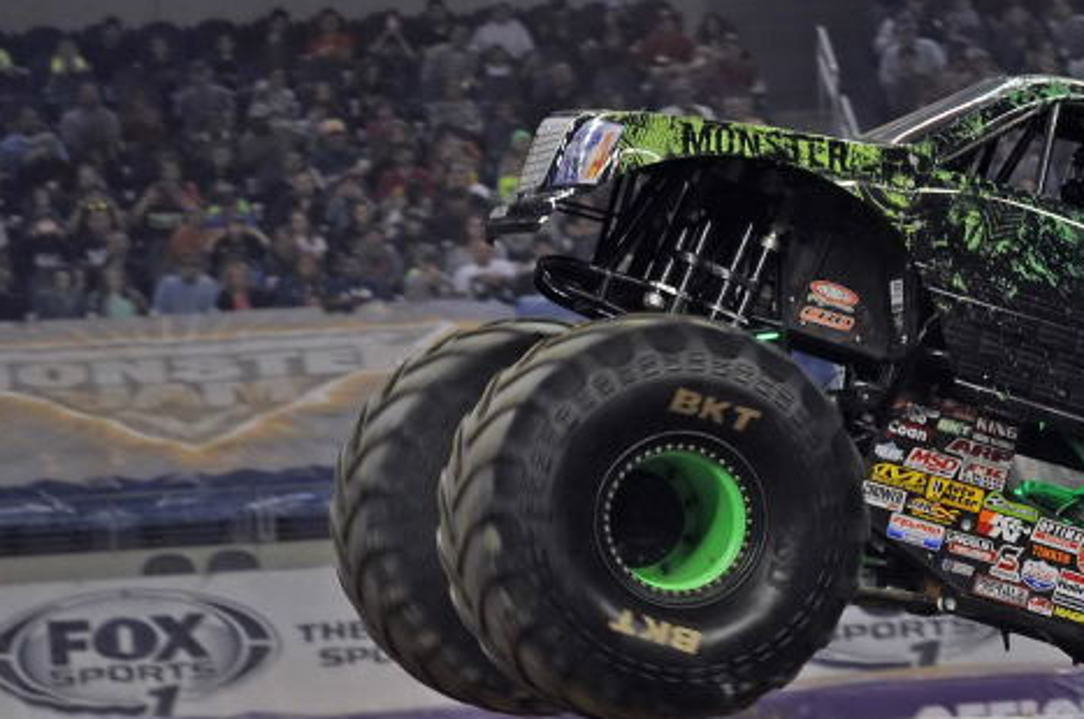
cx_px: 1072
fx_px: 11547
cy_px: 412
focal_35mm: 384
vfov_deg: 3.6
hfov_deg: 5.4
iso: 800
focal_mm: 175
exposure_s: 1/500
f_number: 4
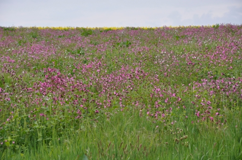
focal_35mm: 158
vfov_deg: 8.7
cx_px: 121
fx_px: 1058
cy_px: 80
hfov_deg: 13.1
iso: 200
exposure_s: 1/250
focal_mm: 105
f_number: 8
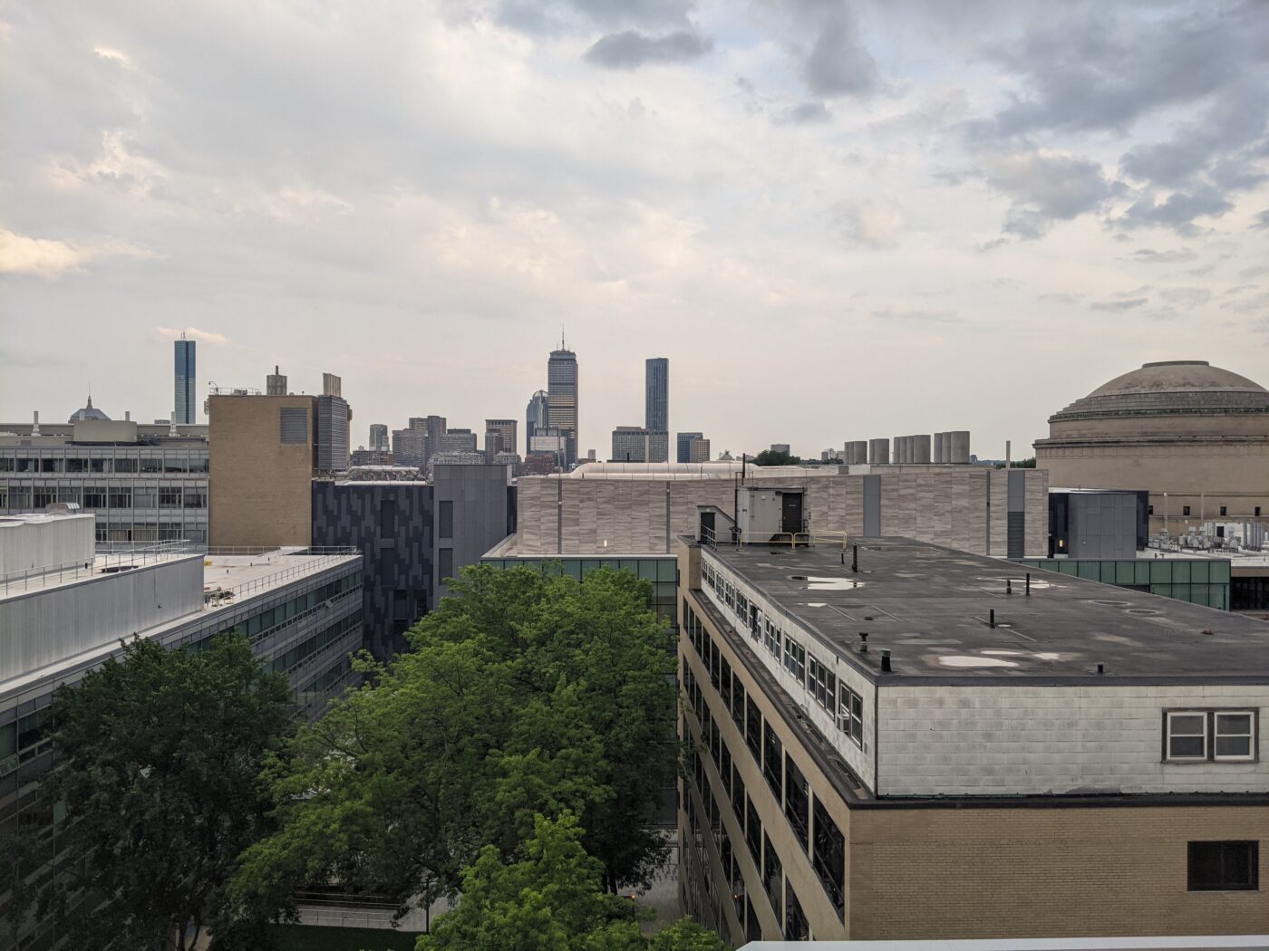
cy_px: 476
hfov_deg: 65.3
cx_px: 634
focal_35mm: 27
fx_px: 990
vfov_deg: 51.4
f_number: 1.8
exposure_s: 1/317
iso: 71
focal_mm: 4.44
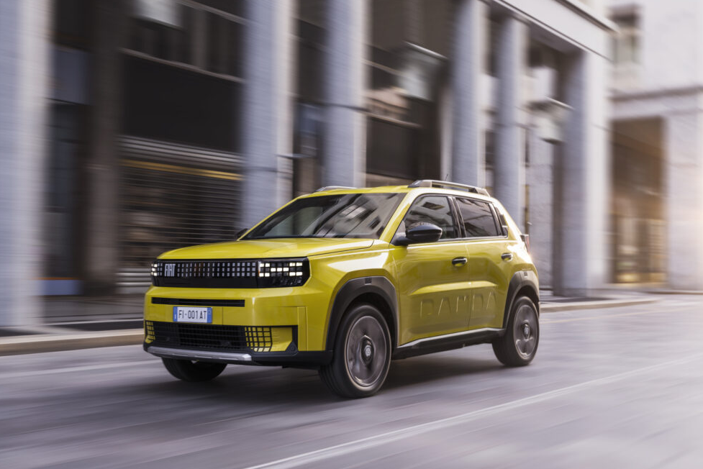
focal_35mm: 44
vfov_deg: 30.5
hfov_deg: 44.5
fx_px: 859
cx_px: 337
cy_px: 231
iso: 100
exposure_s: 1/13
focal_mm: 42
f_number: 8
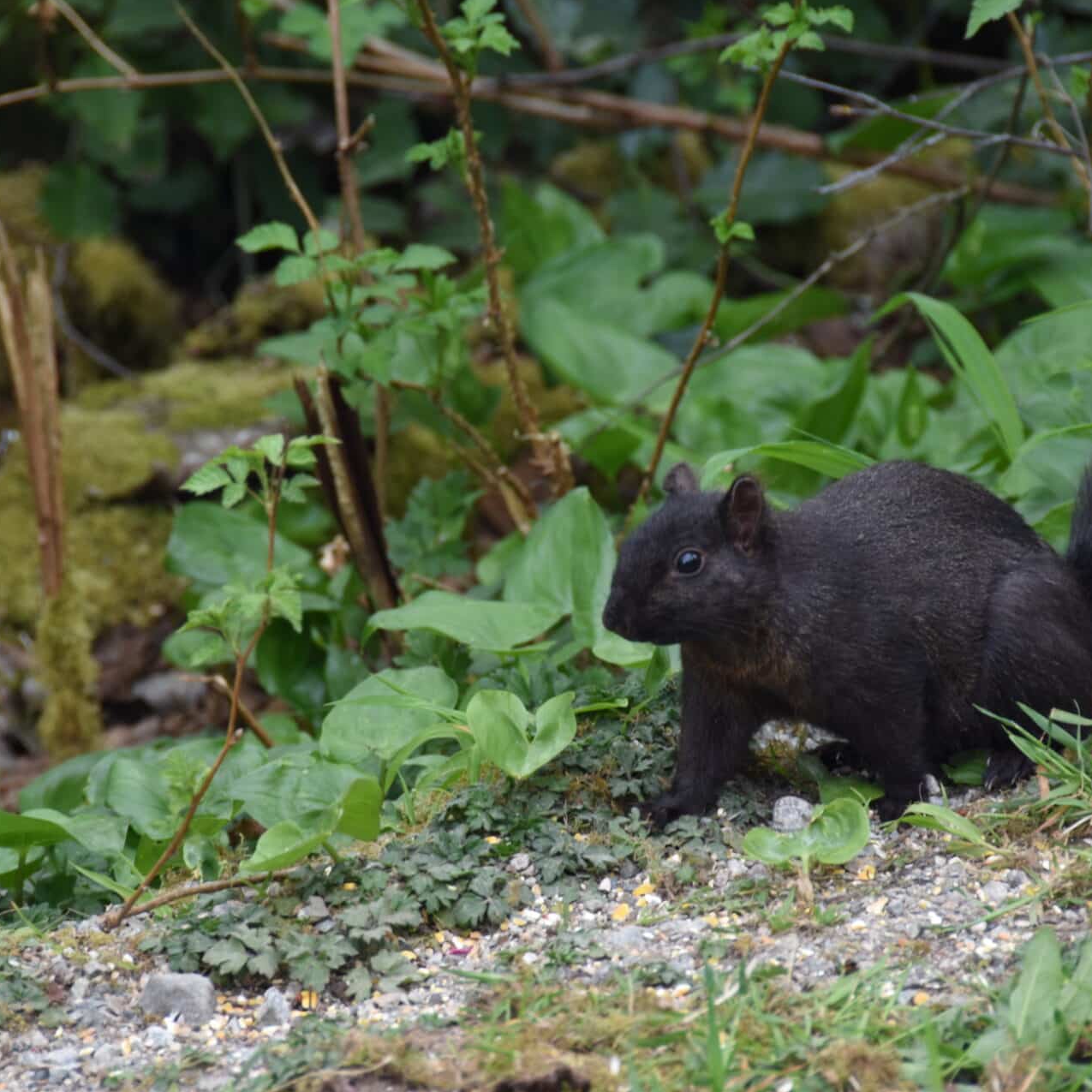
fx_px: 13705
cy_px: 545
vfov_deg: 4.6
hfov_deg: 4.6
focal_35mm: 384
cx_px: 515
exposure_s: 1/80
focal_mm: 200
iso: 125
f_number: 5.6
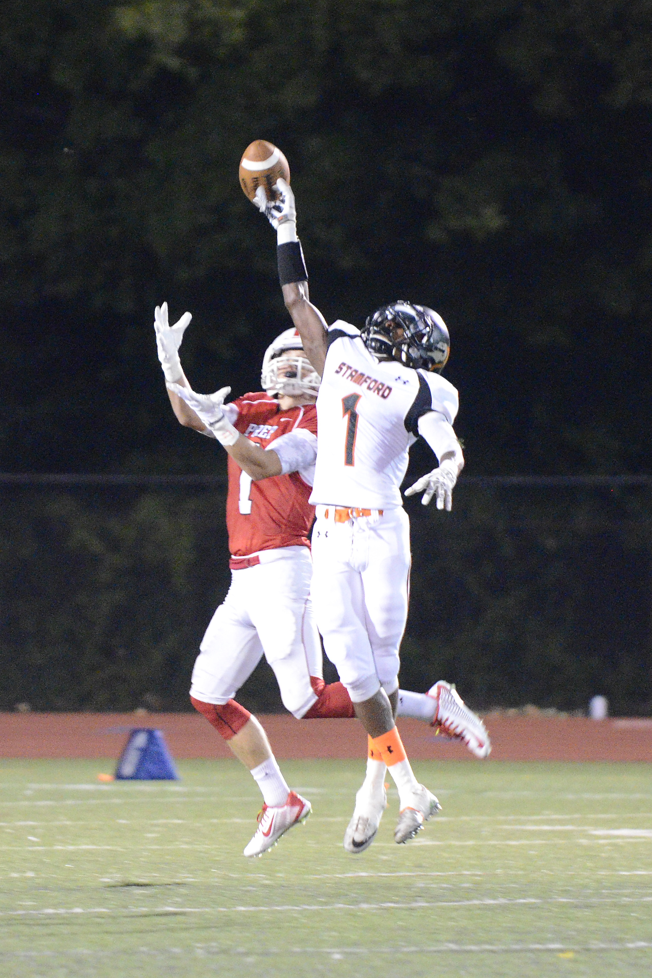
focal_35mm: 300
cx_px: 326
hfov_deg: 4.6
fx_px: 8151
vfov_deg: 6.9
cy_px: 489
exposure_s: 1/200
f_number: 2.8
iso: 6400
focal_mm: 200
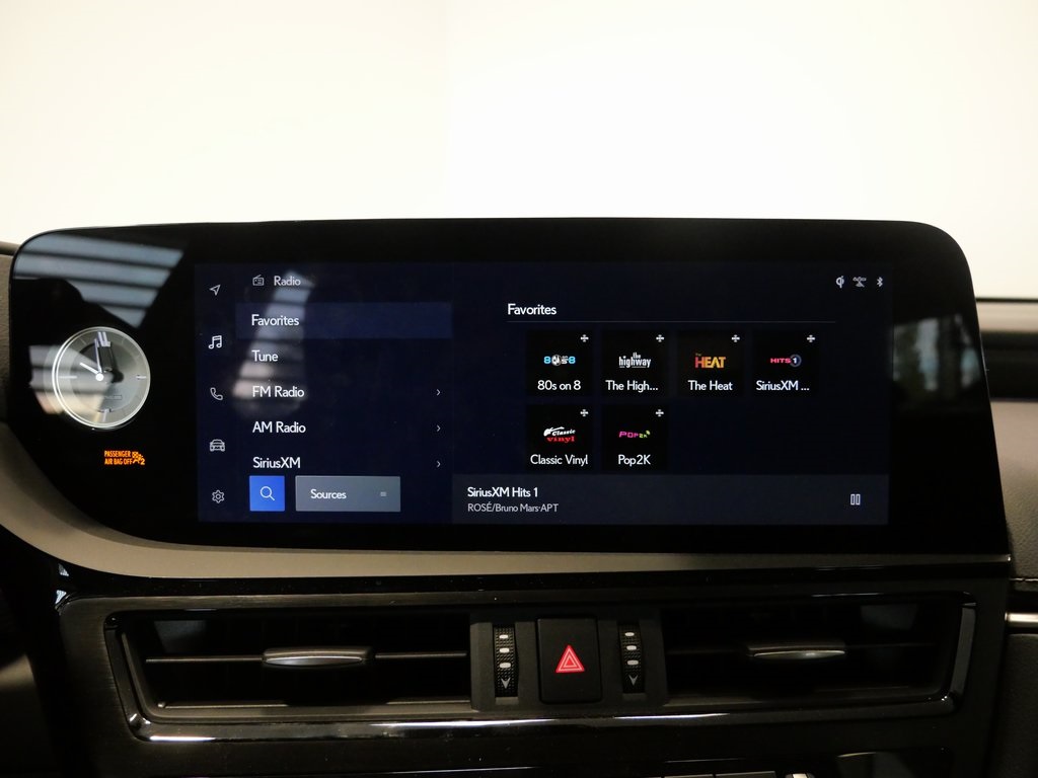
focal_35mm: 24
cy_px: 389
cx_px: 519
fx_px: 720
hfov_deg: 71.6
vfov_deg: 56.8
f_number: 3.5
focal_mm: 12
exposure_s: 1/30
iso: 3200
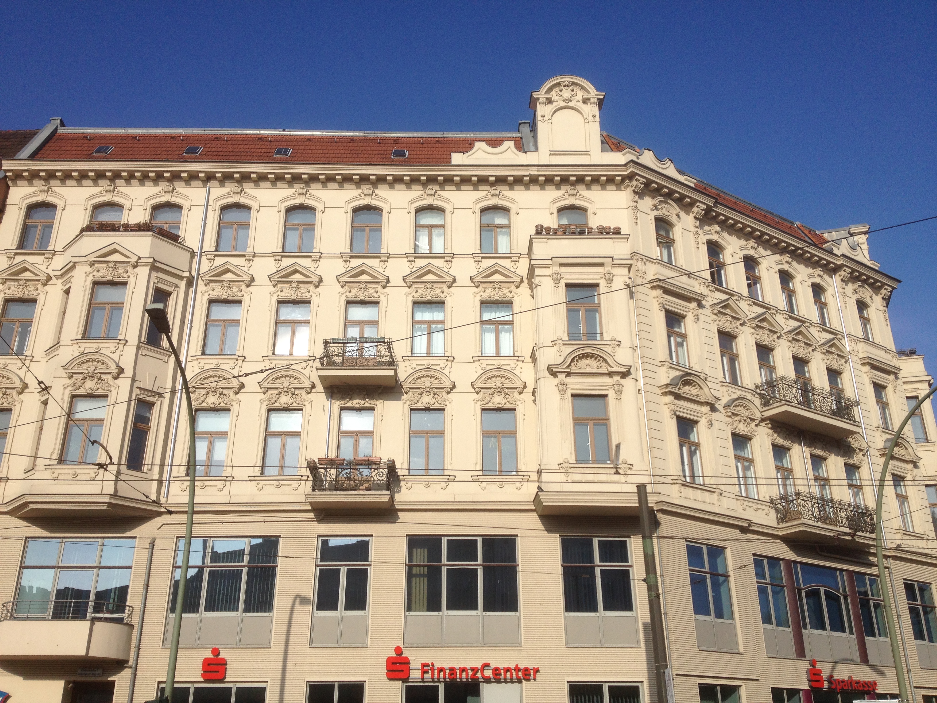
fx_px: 947
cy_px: 352
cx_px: 468
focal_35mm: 35
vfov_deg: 40.7
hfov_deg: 52.6
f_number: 2.4
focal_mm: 4.28
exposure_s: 1/2632
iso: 50
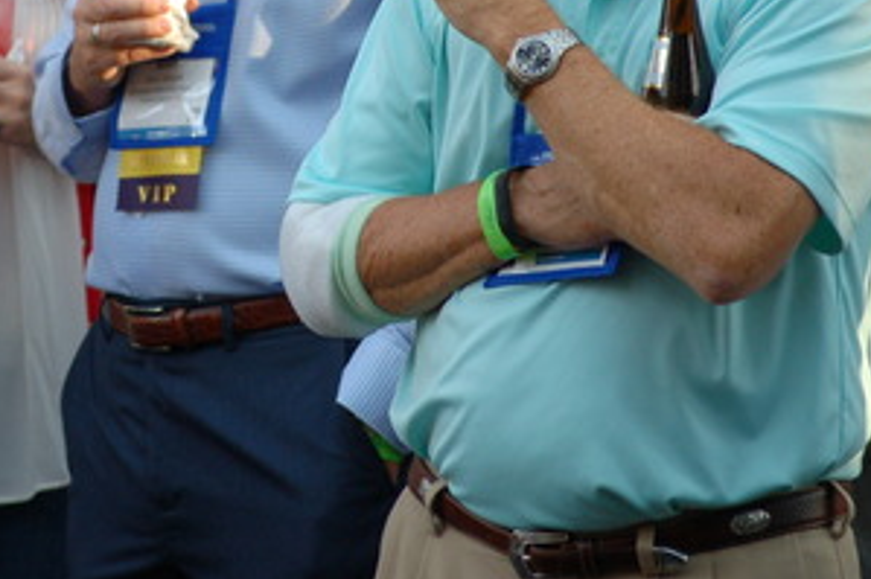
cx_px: 111
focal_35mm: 323
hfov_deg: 6.4
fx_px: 7810
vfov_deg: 4.2
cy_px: -65
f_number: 4.5
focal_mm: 92
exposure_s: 1/100
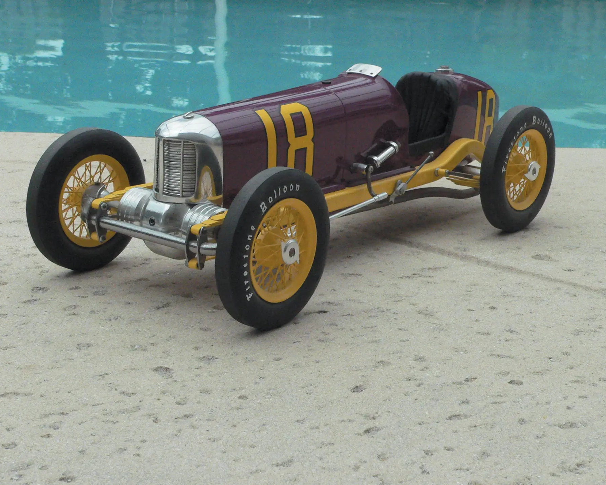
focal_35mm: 67
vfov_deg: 22.8
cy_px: 244
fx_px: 1202
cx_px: 323
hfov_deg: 28.3
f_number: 5.6
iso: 400
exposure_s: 1/1000
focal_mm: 10.7
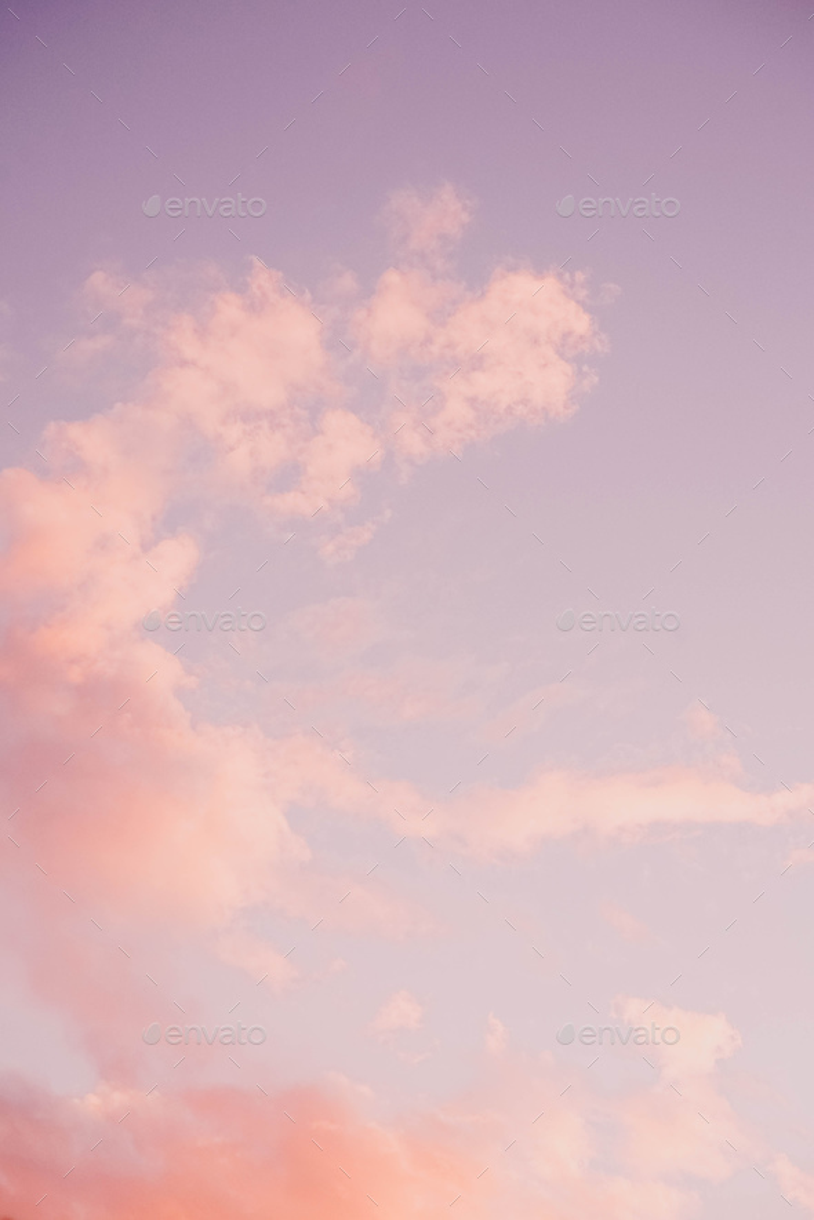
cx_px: 407
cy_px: 610
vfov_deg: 22.6
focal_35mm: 90
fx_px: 3052
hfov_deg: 15.2
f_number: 6.3
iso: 500
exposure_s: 1/320
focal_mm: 90
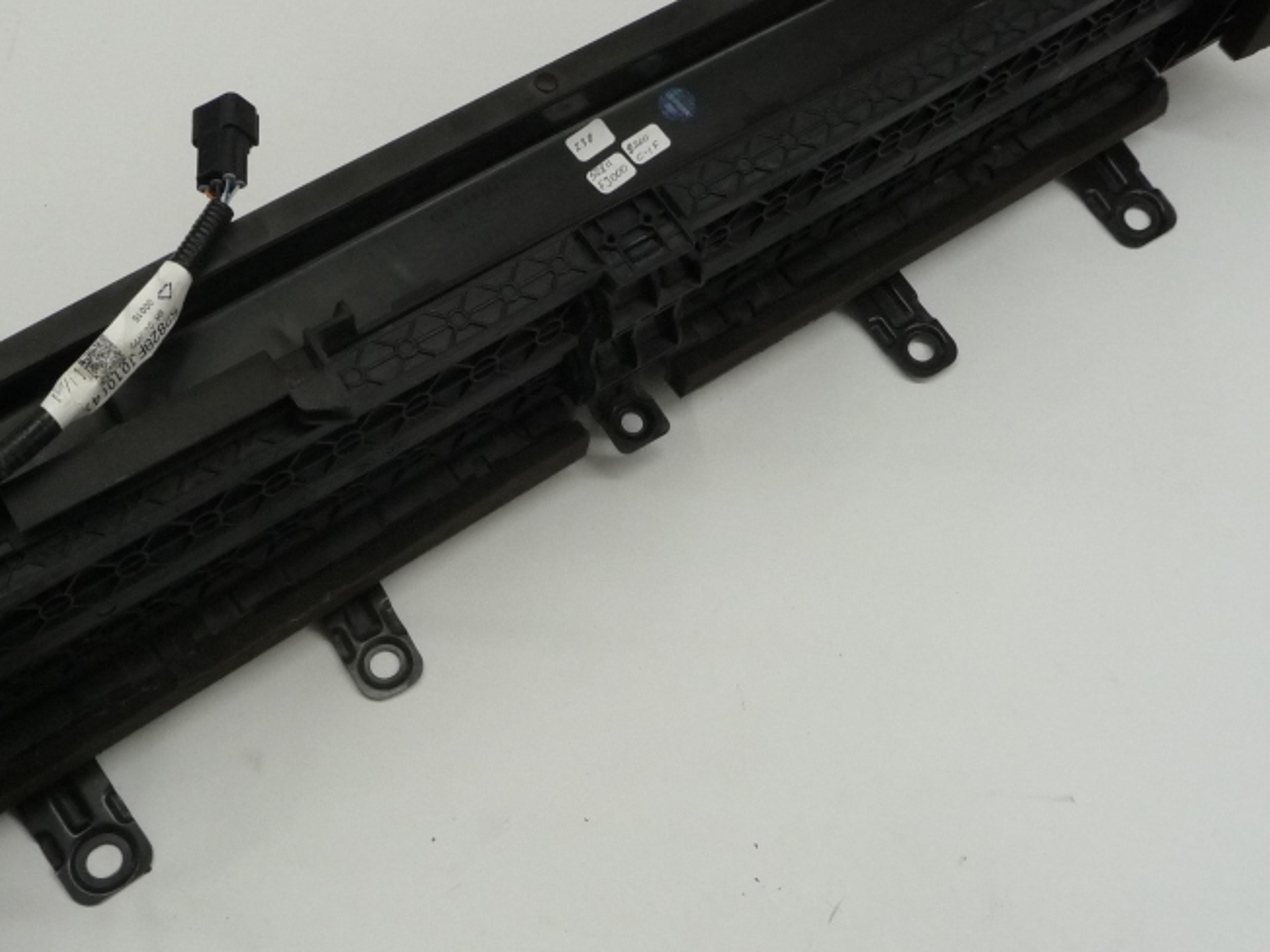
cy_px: 463
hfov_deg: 42.6
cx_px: 469
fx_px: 1614
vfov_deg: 32.9
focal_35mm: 44
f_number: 3.3
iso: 250
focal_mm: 4.7
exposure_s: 1/60
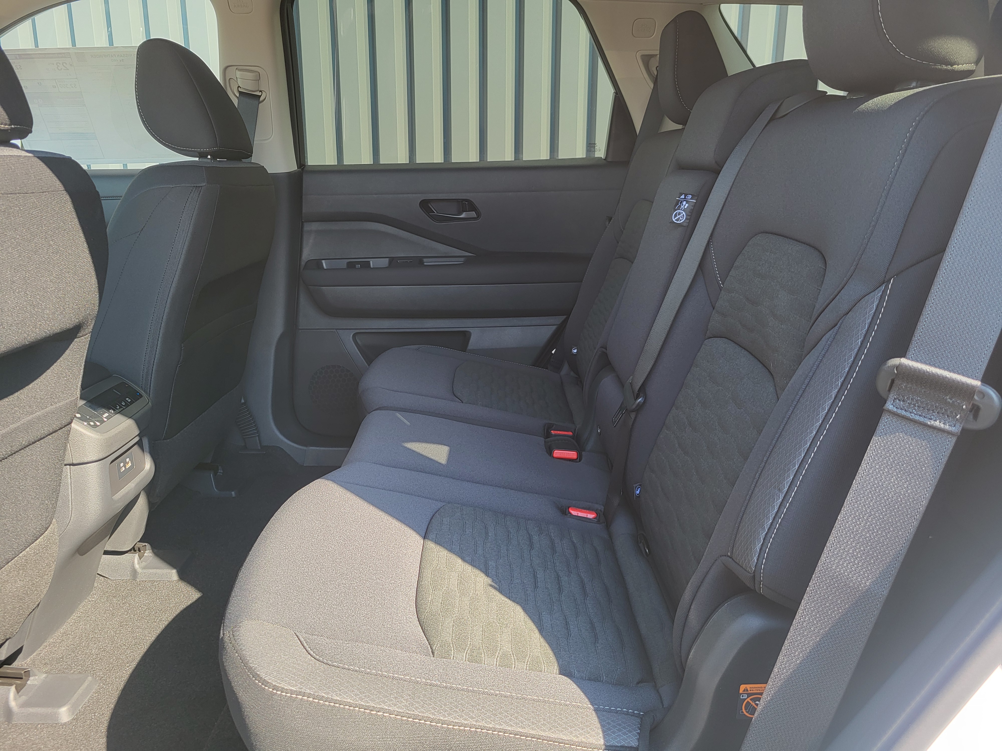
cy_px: 376
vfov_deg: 53.1
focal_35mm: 26
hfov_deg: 67.3
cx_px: 501
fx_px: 753
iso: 40
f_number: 1.8
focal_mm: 5.4
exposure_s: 1/137
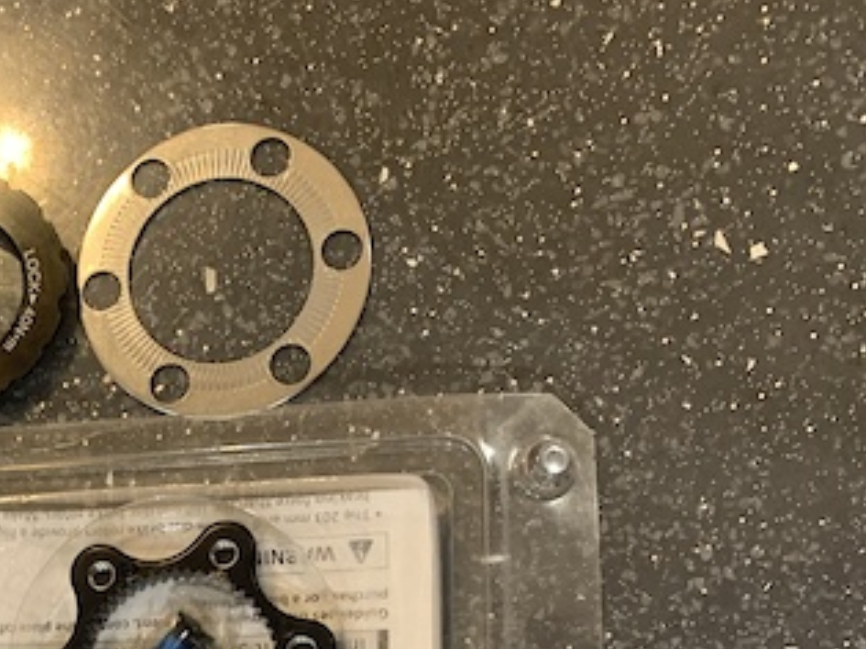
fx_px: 1651
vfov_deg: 20.6
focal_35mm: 66
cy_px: 806
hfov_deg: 27.5
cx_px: -22
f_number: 1.8
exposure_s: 1/50
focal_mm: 4.25
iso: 160
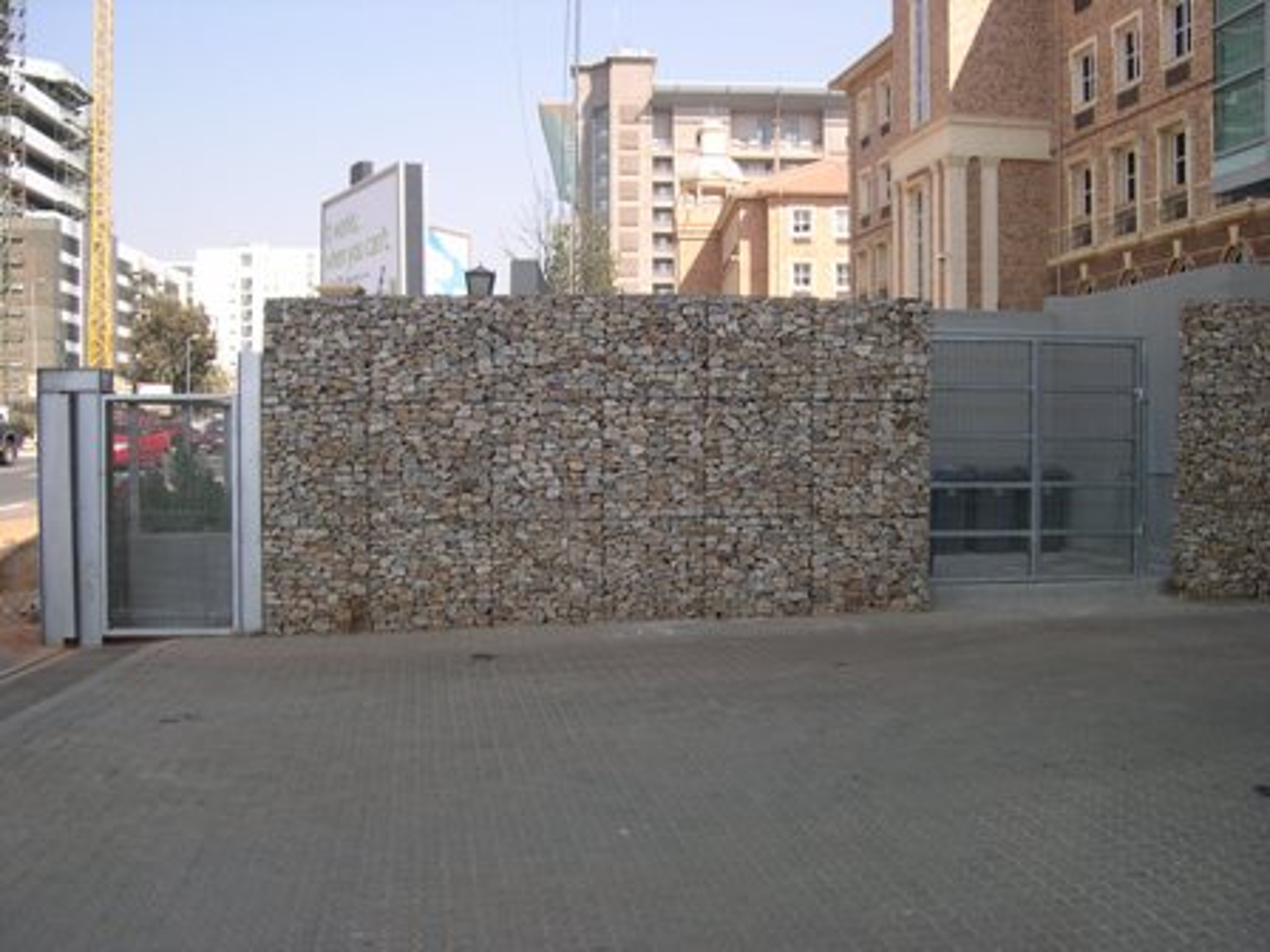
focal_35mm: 38
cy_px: 476
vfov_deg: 37.7
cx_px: 635
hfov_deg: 49.0
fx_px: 1394
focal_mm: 8
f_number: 2.8
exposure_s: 1/626
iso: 100
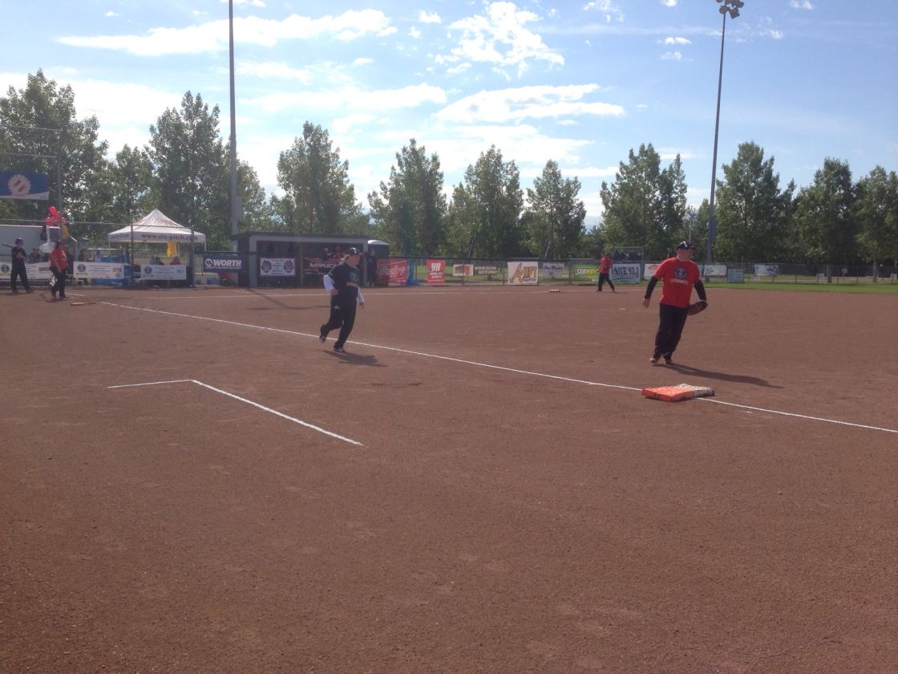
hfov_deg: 55.4
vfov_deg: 42.9
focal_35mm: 33
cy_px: 337
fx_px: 856
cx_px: 449
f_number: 2.4
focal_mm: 4.13
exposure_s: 1/2088
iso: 50
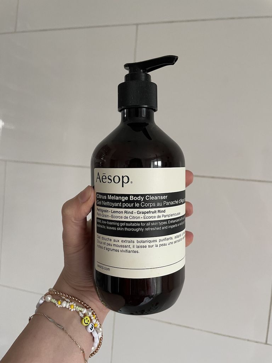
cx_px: 136
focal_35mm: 26
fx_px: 272
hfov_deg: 53.1
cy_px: 182
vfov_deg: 67.3
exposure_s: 1/60
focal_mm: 4.2
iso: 125
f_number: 1.6
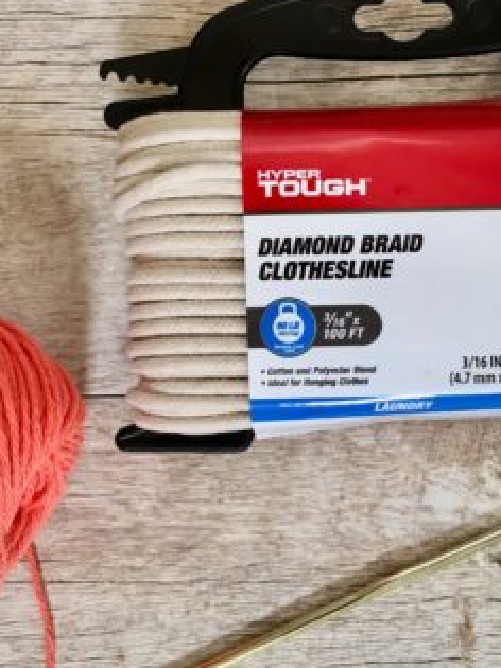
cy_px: 368
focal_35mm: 46
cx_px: 310
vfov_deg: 41.2
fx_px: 888
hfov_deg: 31.4
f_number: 2.2
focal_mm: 4.15
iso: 25
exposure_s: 1/30
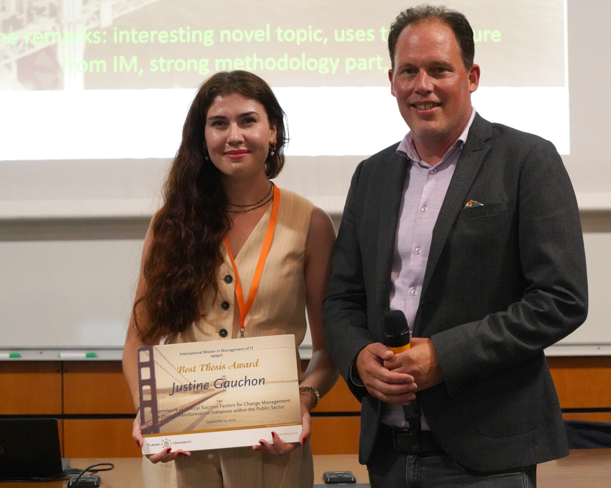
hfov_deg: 24.1
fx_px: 1428
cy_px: 244
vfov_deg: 19.4
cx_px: 351
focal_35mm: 79
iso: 12800
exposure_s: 1/100
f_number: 6.3
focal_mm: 70
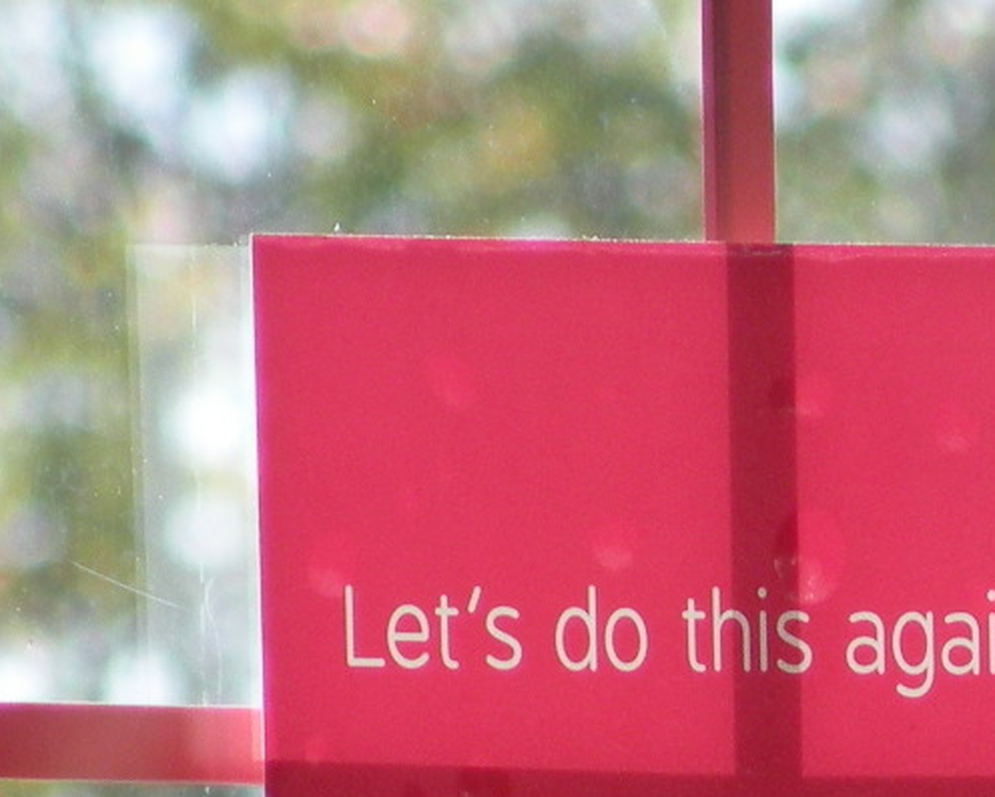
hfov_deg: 1.0
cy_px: 1462
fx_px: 57671
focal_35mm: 1958
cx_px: 907
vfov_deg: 0.8
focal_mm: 84.2
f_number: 4.5
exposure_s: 1/227
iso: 64
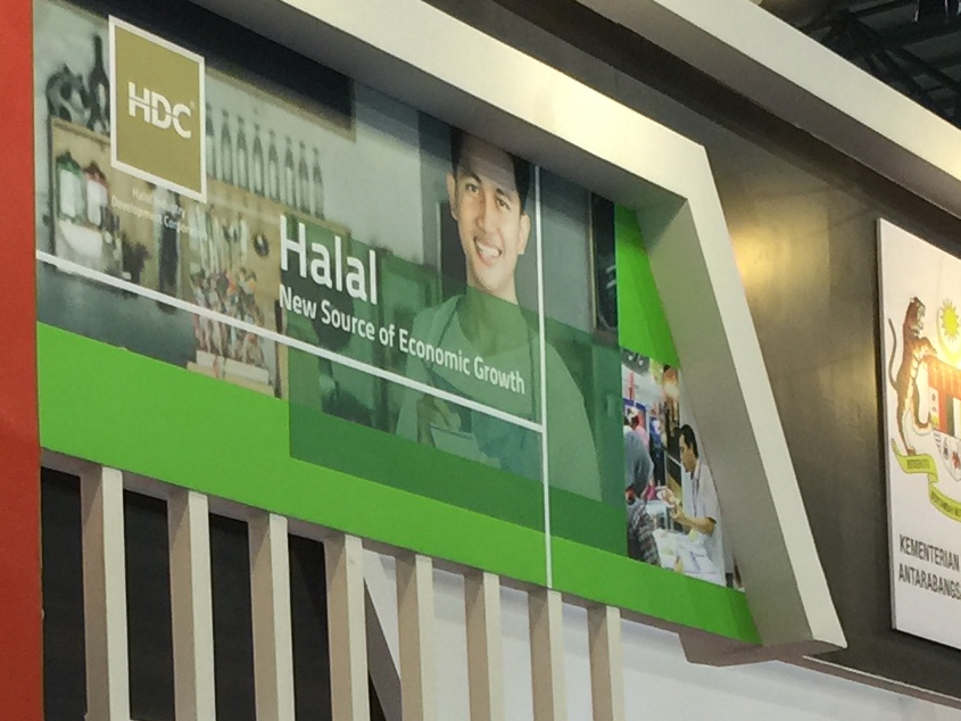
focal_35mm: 112
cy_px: 921
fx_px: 3110
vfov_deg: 12.8
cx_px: 257
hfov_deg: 17.5
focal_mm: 4.15
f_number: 2.2
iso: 40
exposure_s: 1/17
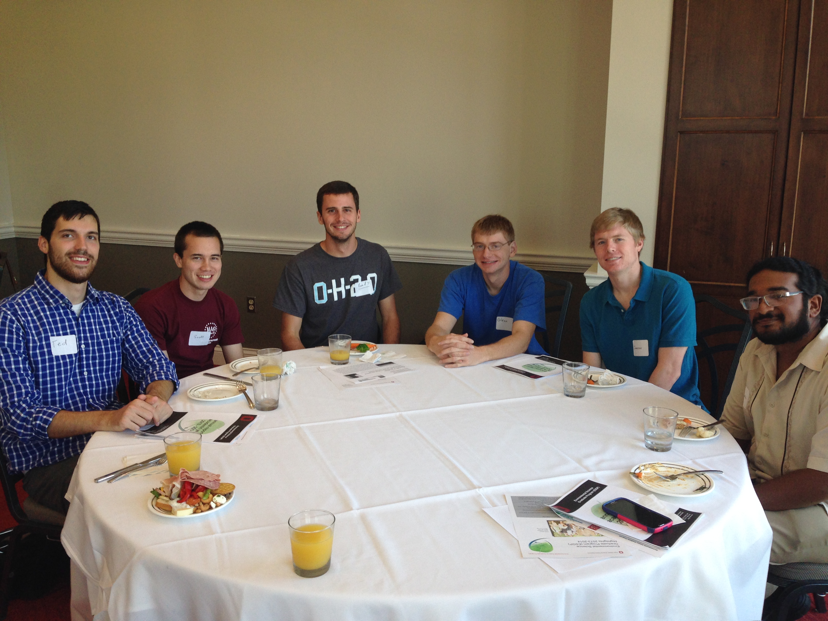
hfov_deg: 55.4
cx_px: 414
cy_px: 310
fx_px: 789
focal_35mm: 33
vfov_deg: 42.9
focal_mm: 4.12
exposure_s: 1/120
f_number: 2.4
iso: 80
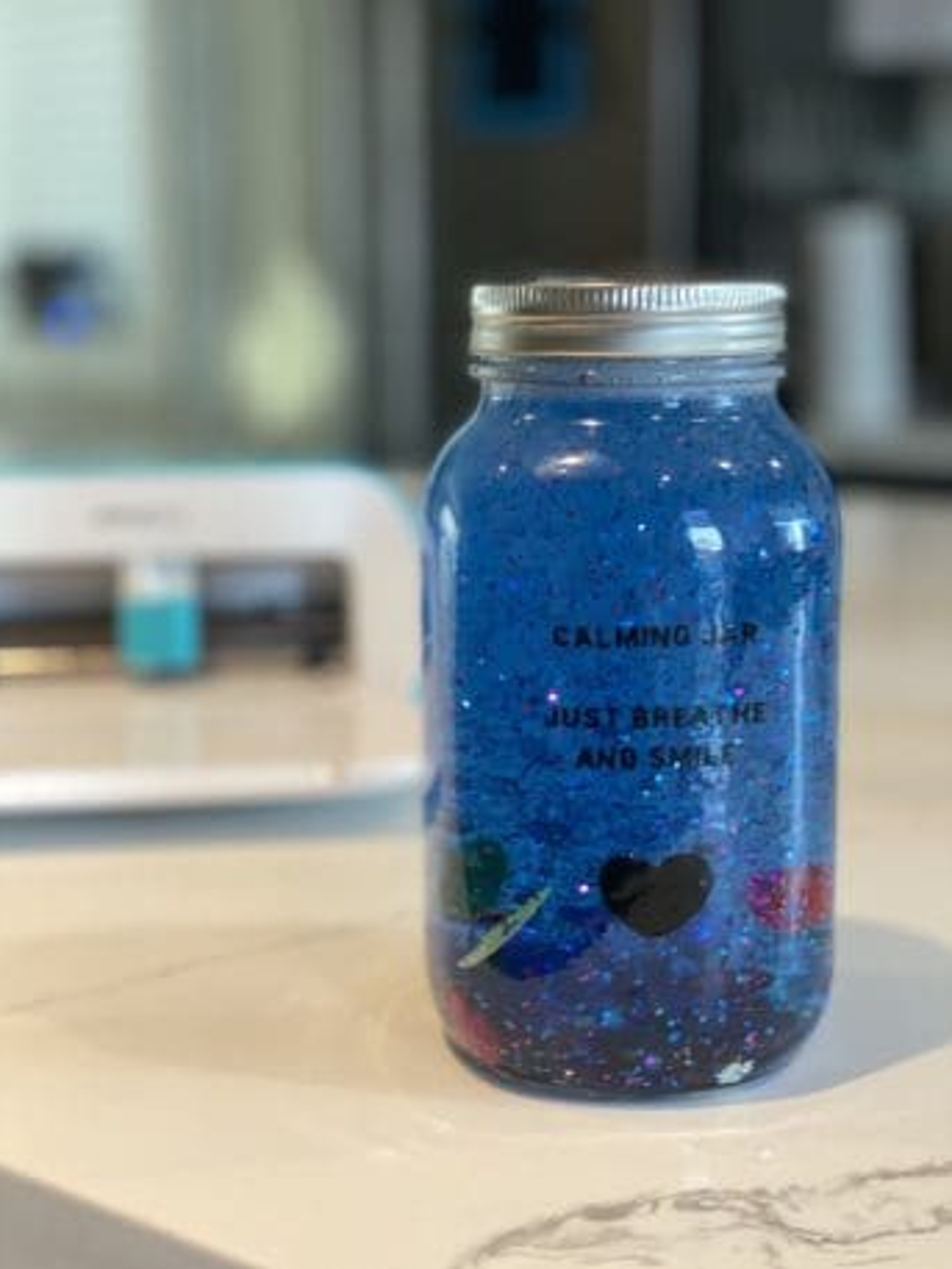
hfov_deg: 27.5
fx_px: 1943
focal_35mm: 53
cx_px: 475
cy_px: 625
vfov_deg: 36.2
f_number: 2
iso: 200
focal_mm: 6
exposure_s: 1/40
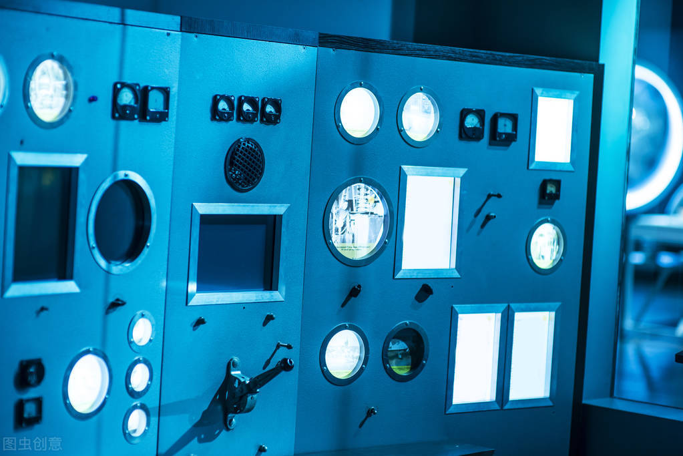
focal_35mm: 85
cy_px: 228
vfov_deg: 16.1
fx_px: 1613
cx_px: 342
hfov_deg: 23.9
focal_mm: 85
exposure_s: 1/160
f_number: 2
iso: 500
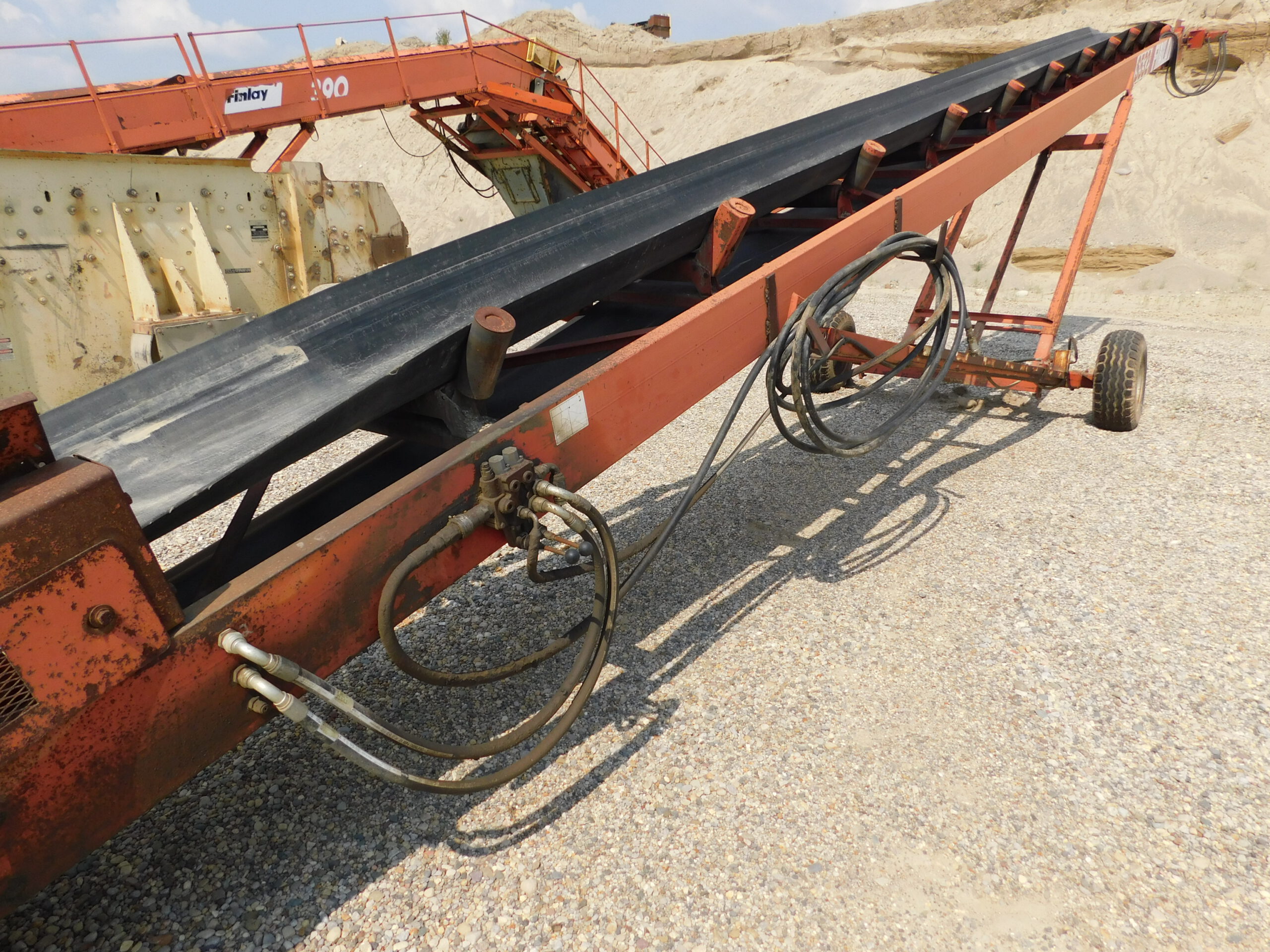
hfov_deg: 73.9
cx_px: 635
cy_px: 476
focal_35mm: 23
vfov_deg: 58.9
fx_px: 844
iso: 125
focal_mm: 4
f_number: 6
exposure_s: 1/500
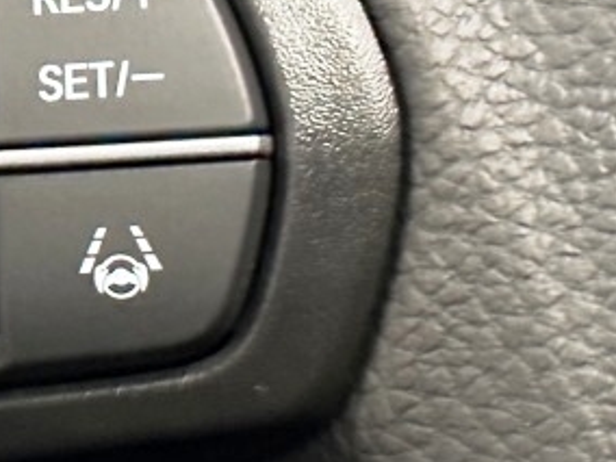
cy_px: 141
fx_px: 3079
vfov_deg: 8.6
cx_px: -26
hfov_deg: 11.3
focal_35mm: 173
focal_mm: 6.86
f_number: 1.78
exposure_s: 1/24
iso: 640
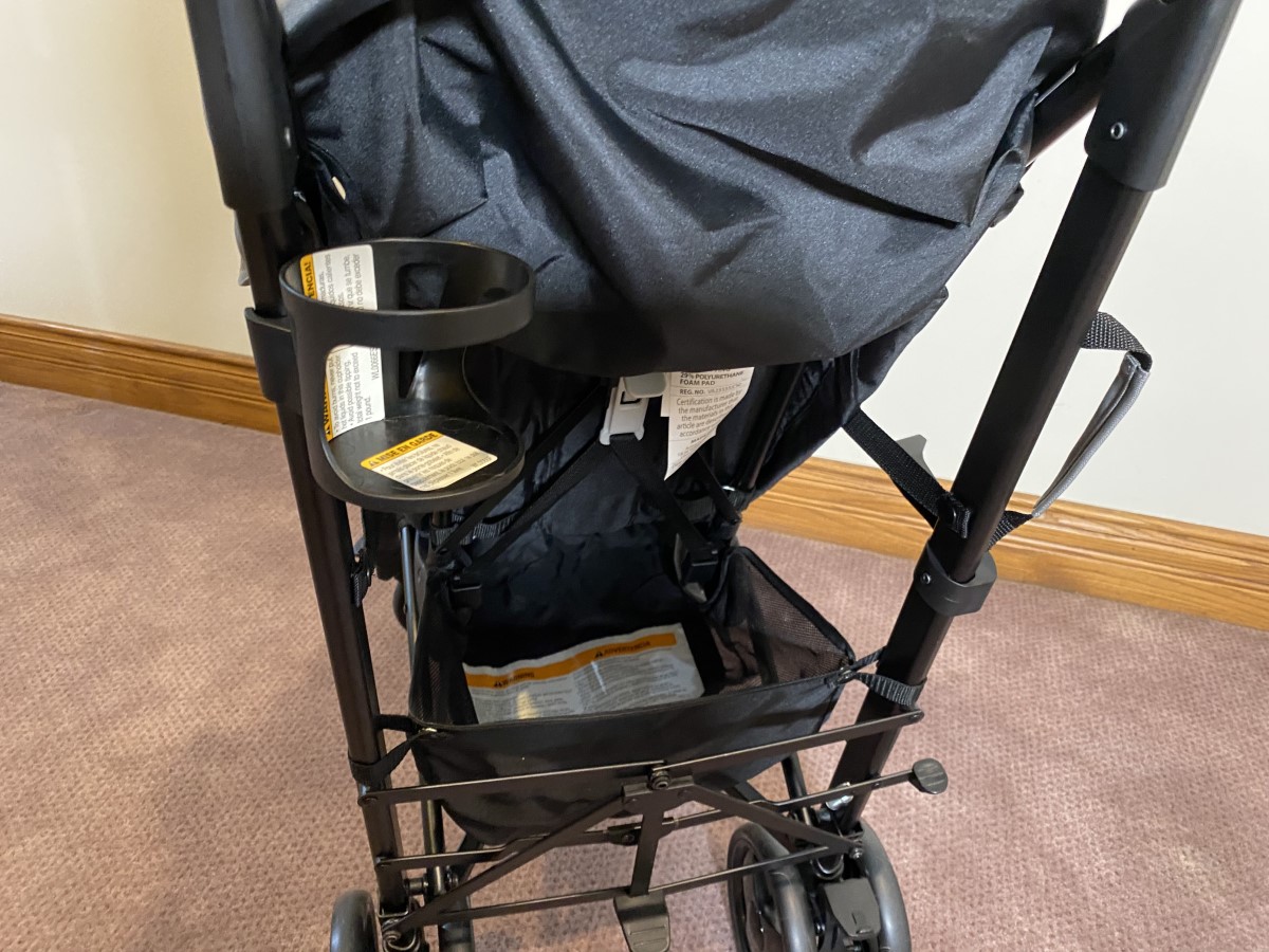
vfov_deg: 53.1
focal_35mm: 26
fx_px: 953
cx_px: 634
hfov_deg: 67.3
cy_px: 476
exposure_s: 1/30
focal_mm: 4.25
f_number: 1.8
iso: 500
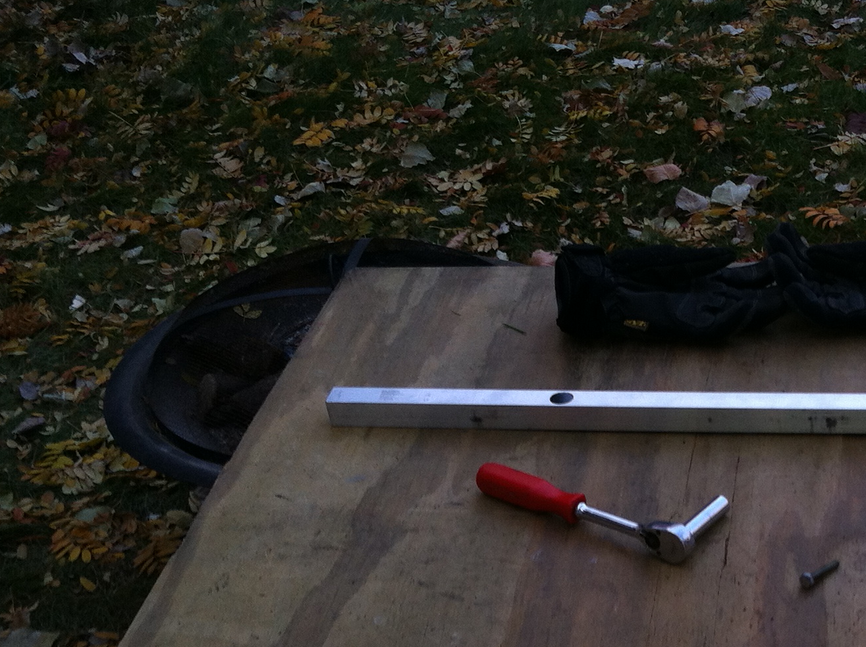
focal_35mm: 69
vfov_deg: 20.7
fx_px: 1724
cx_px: 804
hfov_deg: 27.1
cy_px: 621
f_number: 2.8
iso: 80
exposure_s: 1/23
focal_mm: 3.85
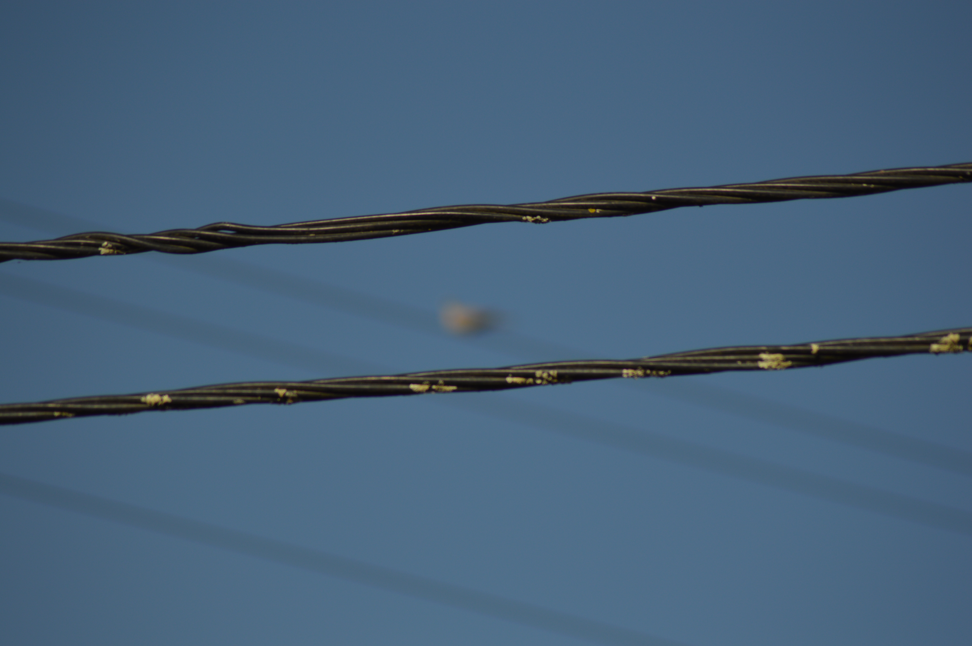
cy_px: 323
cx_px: 486
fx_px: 7890
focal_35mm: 292
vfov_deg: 4.7
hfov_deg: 7.0
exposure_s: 1/1600
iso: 100
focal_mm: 195
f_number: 5
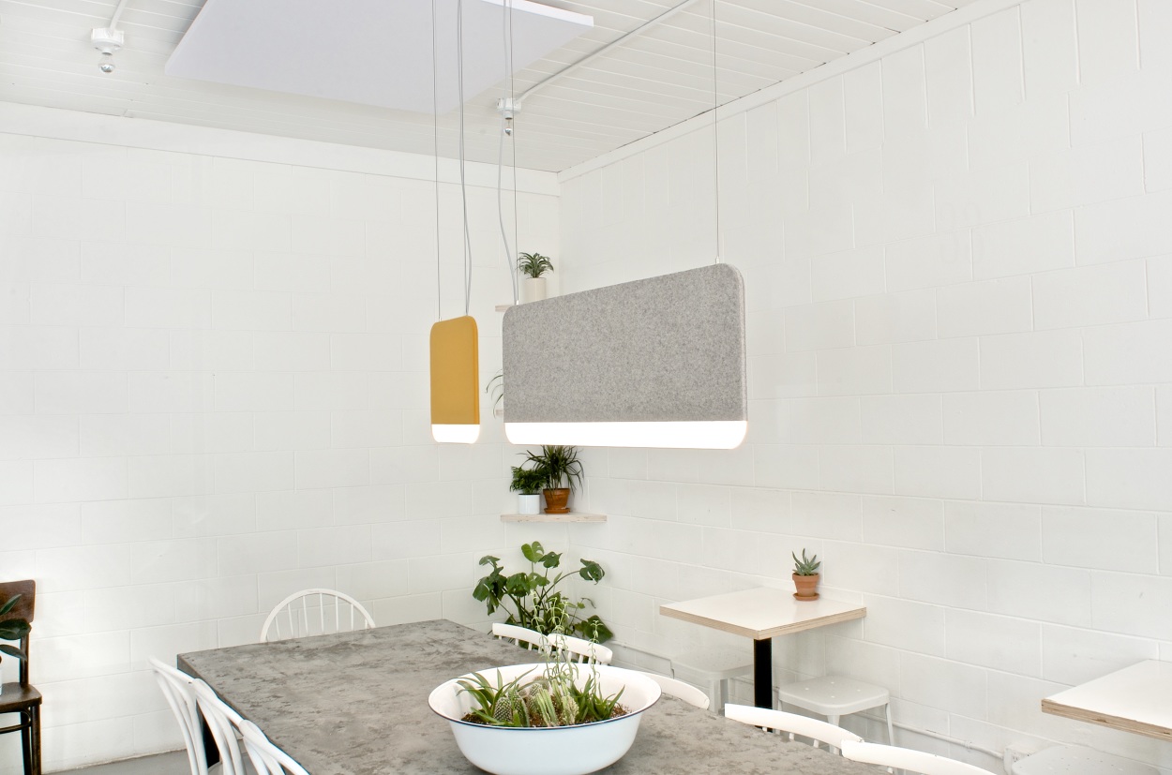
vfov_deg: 43.4
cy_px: 388
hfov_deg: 62.0
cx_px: 586
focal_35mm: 30
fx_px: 974
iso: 100
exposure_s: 1/1.3
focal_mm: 20
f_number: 22
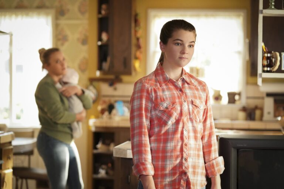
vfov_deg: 11.9
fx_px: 907
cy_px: 94
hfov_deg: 17.8
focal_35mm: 115
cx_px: 142
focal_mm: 115
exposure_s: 1/160
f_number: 3.5
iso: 12800
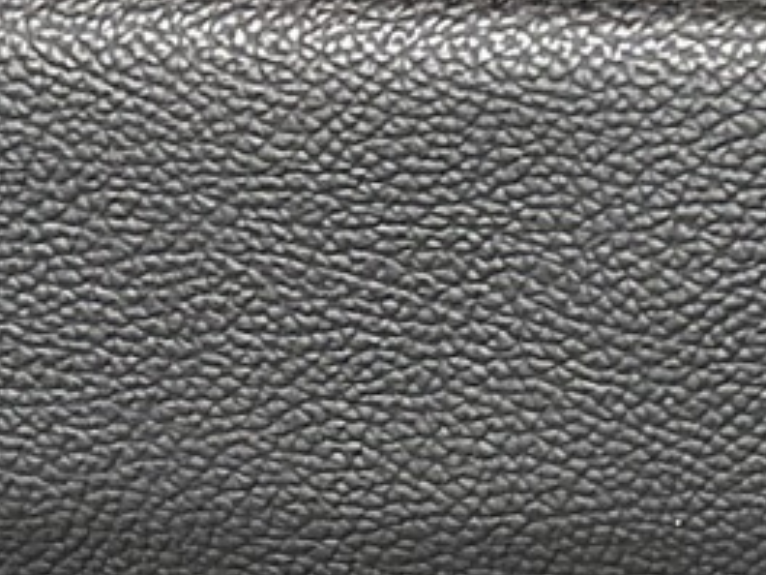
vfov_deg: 7.1
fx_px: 4116
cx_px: 2855
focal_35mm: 186
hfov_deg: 7.8
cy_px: -1147
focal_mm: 6.86
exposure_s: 1/60
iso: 250
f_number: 1.78
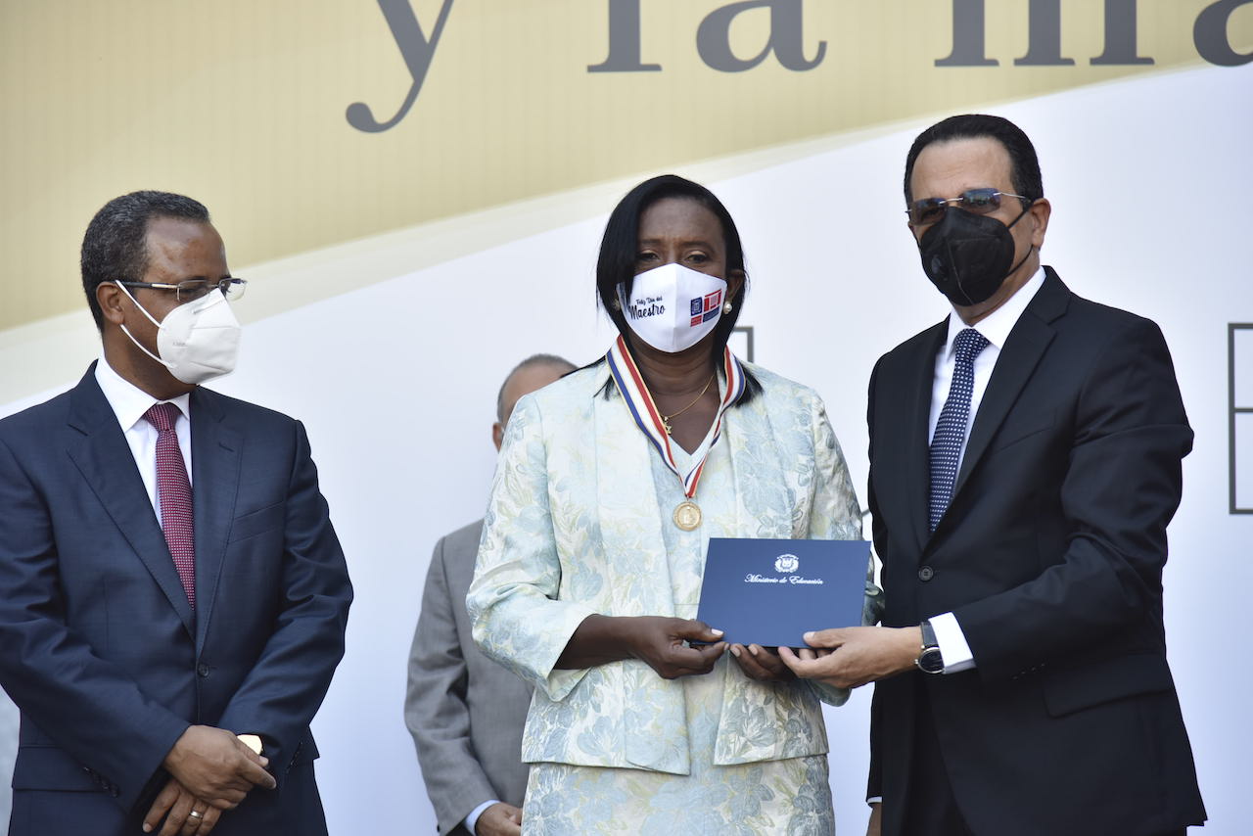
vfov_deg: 11.4
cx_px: 626
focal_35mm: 120
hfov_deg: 17.1
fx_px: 4177
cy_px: 418
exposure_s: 1/320
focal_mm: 120
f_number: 4
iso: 500
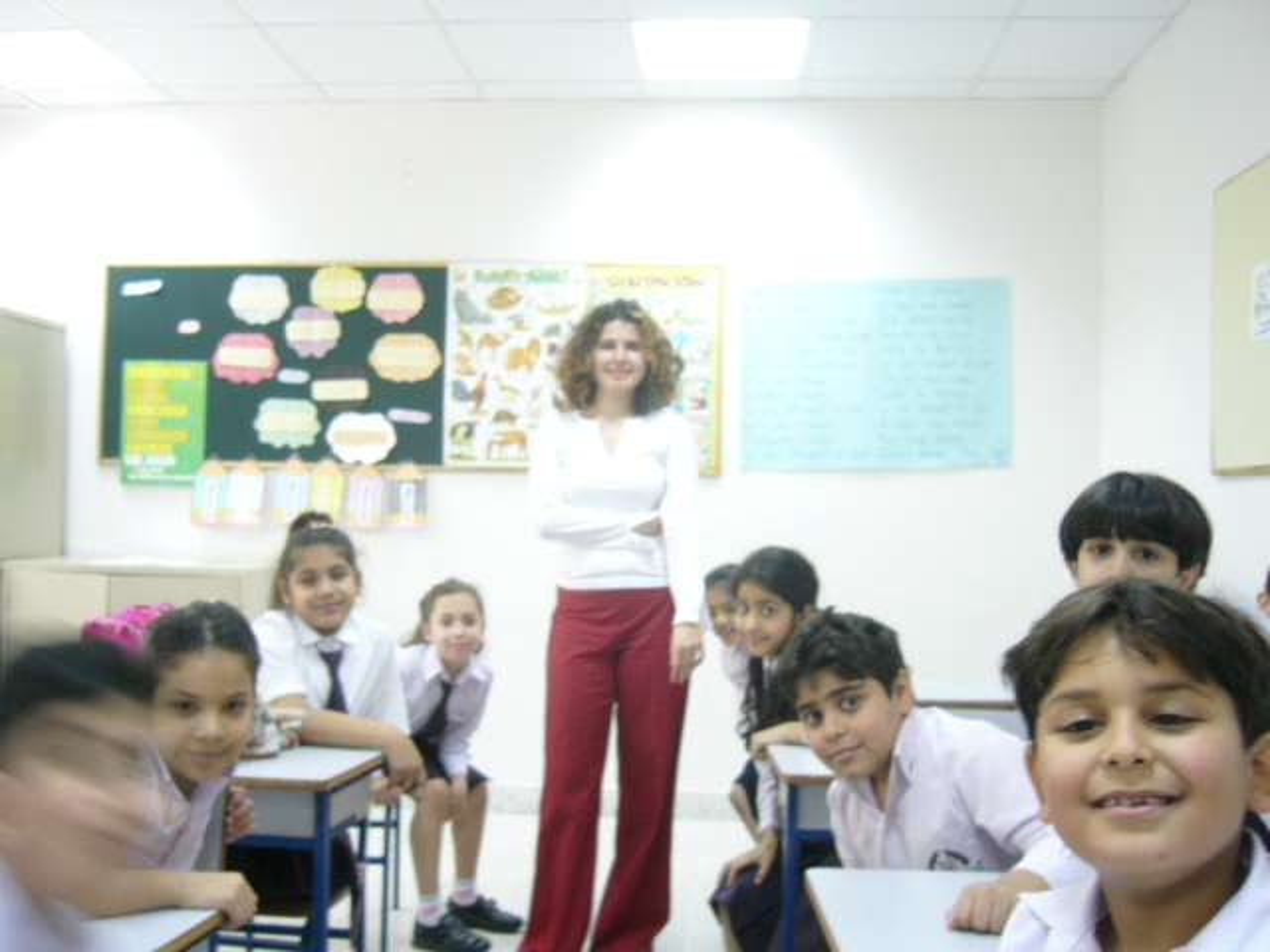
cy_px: 476
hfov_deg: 52.6
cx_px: 635
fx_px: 1284
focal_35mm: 35
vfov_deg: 40.7
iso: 50
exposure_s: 1/8
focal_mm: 5.8
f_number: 2.8
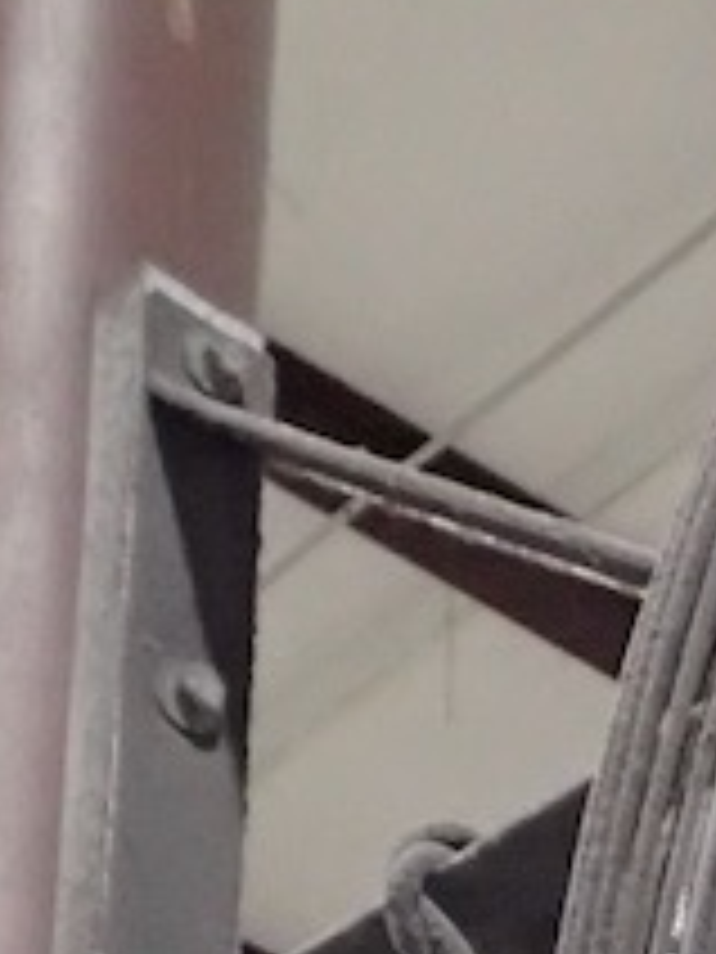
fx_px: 4992
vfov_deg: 10.3
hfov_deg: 8.0
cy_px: 1665
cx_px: 1067
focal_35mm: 181
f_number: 2.3
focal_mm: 5.5
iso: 640
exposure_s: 1/30
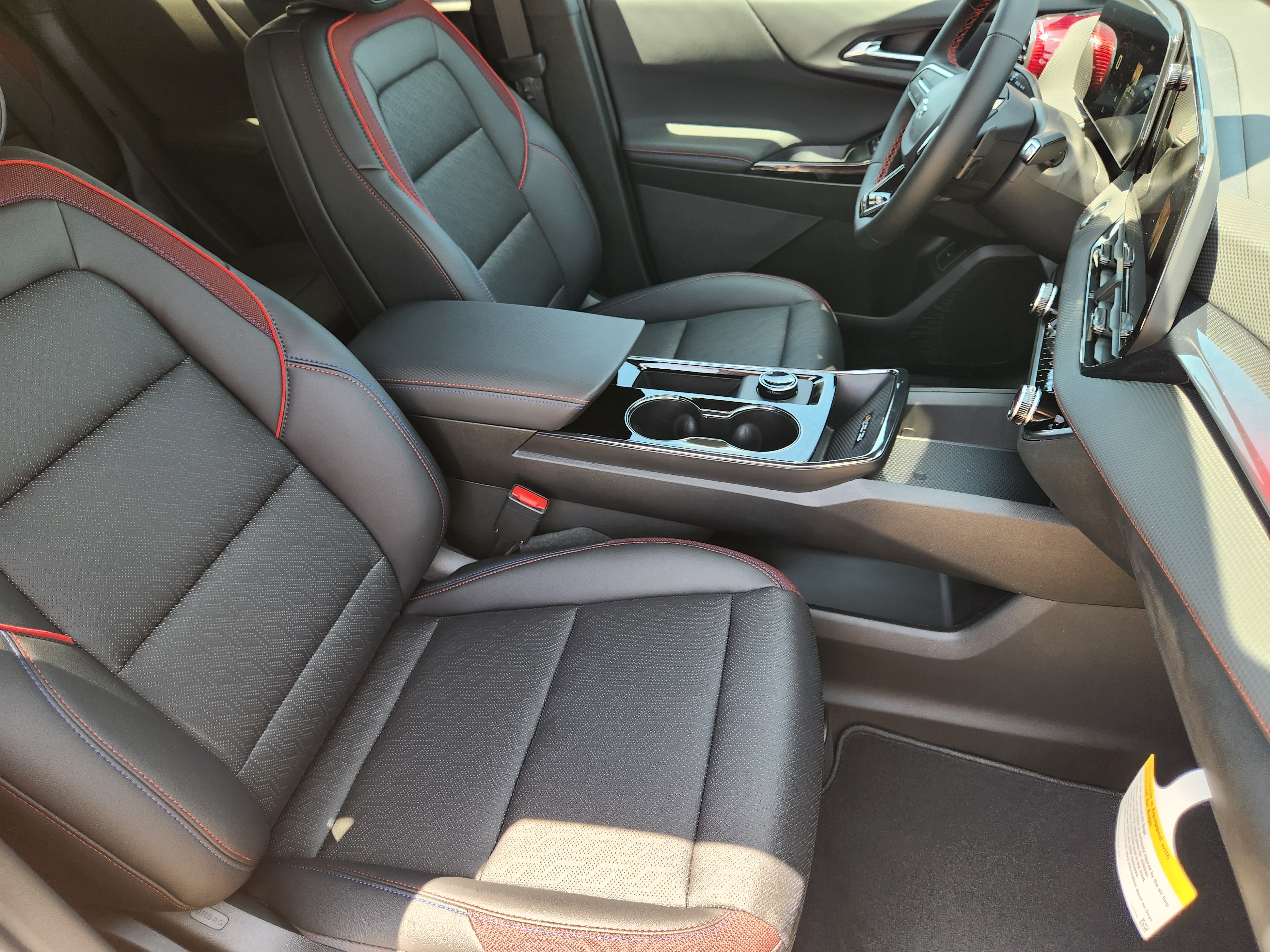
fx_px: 844
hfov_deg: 73.9
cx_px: 635
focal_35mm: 23
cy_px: 476
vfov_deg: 58.9
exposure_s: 1/180
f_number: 1.8
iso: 100
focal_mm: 5.4
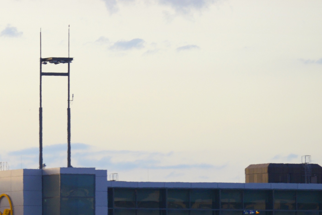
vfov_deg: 2.4
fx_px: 5116
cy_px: 164
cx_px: -130
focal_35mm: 572
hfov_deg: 3.6
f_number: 6.7
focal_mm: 200
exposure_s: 1/125
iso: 500
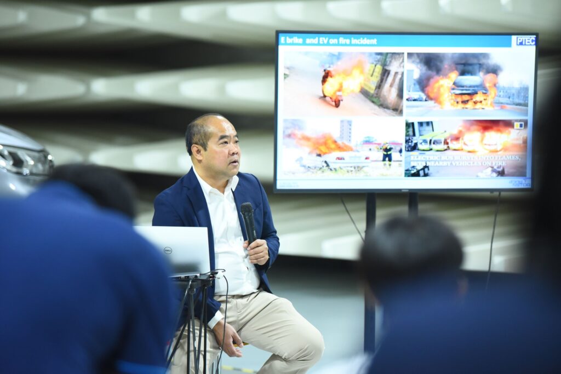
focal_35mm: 160
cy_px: 187
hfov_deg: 12.8
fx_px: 2494
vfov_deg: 8.6
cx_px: 280
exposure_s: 1/160
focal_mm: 160
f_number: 3.2
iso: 3200
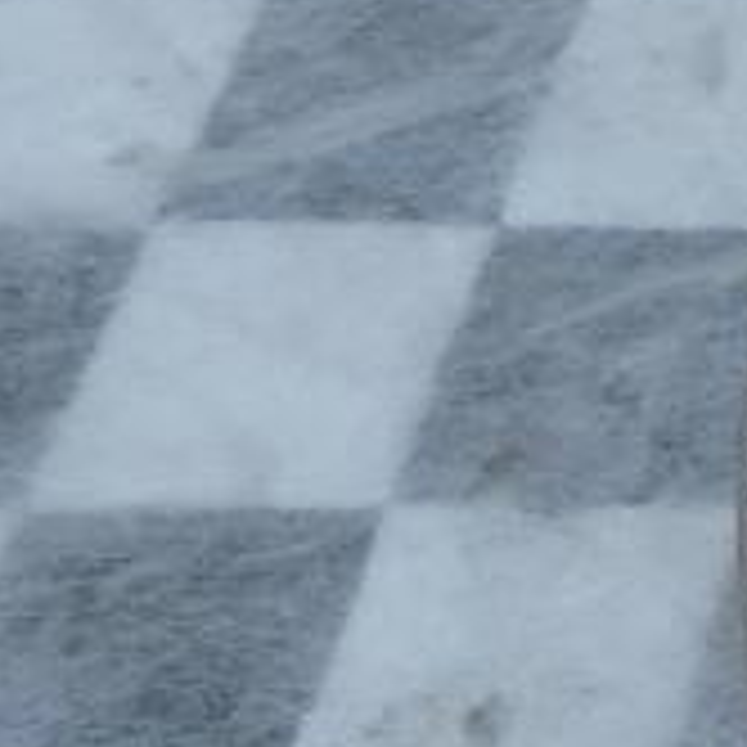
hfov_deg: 9.2
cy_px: 724
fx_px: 3735
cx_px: 2218
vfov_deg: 11.3
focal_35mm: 153
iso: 100
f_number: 3.3
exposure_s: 1/125
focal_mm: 4.7
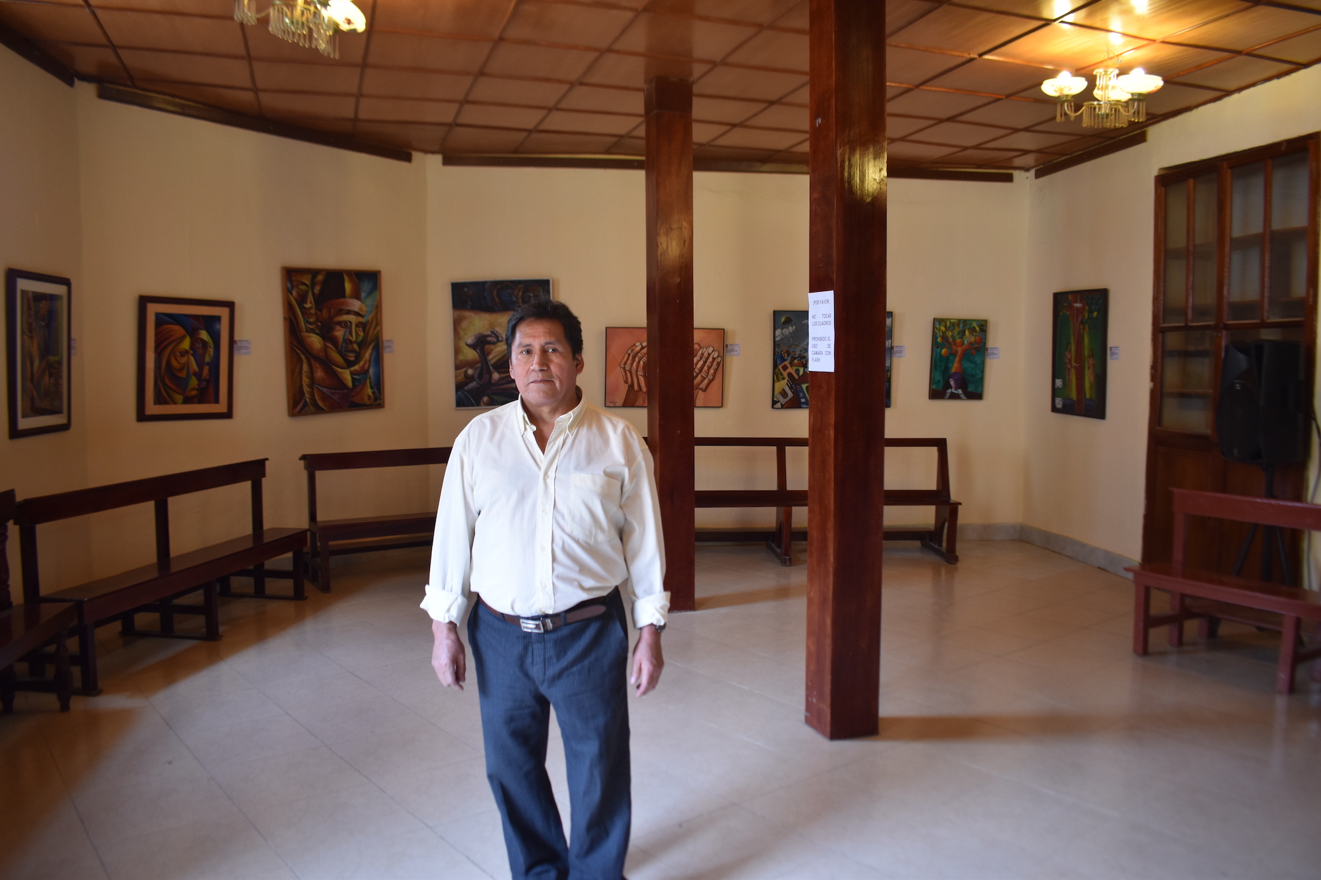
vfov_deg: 47.9
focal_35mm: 27
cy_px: 440
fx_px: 991
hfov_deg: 67.4
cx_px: 660
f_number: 4
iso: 400
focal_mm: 18
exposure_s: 1/30
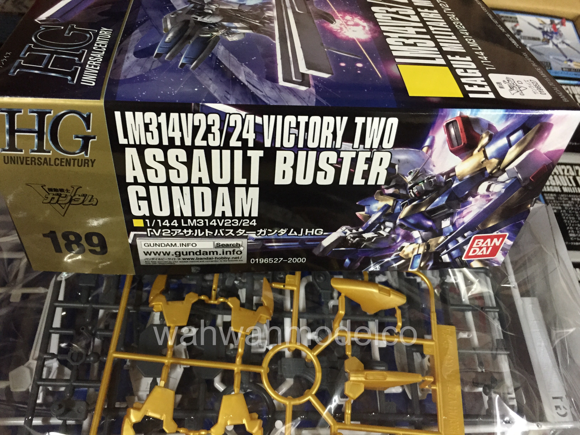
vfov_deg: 48.2
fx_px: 486
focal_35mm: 29
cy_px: 218
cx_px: 290
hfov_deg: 61.7
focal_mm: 4.15
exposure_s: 1/17
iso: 250
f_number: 2.2
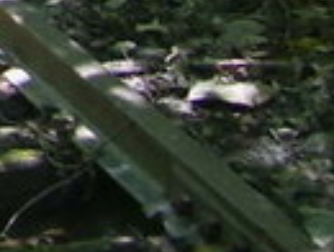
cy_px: -316
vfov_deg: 5.9
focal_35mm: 242
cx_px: -576
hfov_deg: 7.4
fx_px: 2339
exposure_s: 1/60
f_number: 2.7
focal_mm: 6
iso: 80
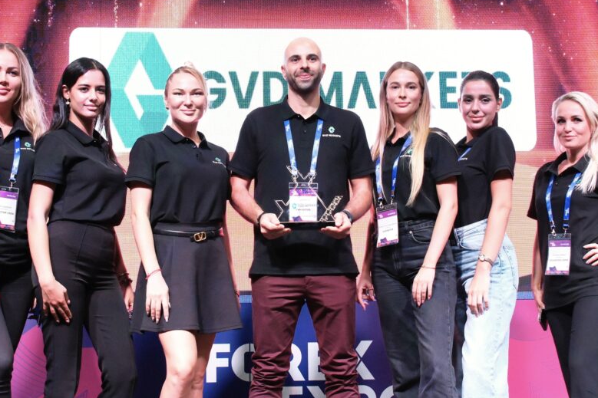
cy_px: 148
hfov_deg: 29.2
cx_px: 301
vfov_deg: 19.7
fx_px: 1146
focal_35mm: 69
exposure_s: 1/125
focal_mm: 23
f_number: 3.2
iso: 1600
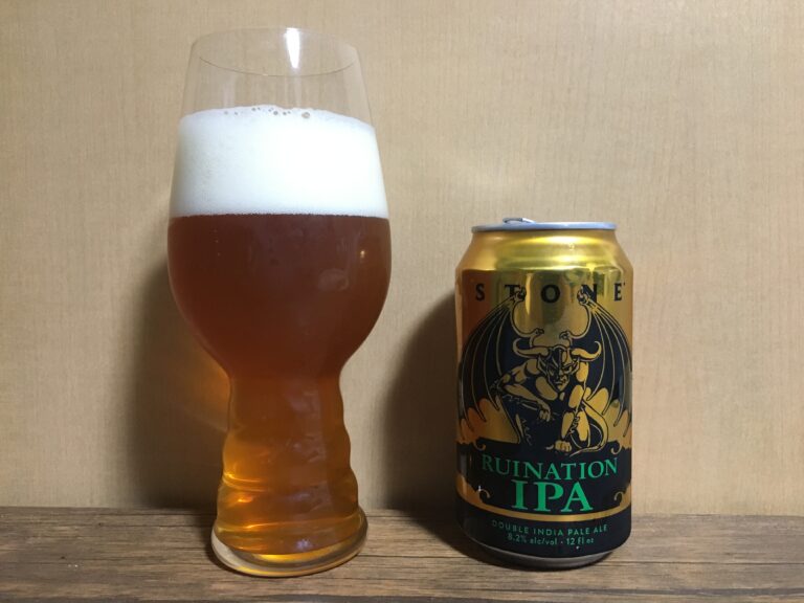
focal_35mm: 29
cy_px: 302
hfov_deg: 61.7
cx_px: 402
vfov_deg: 48.2
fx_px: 674
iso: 200
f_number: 2.2
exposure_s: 1/15
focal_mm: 4.15
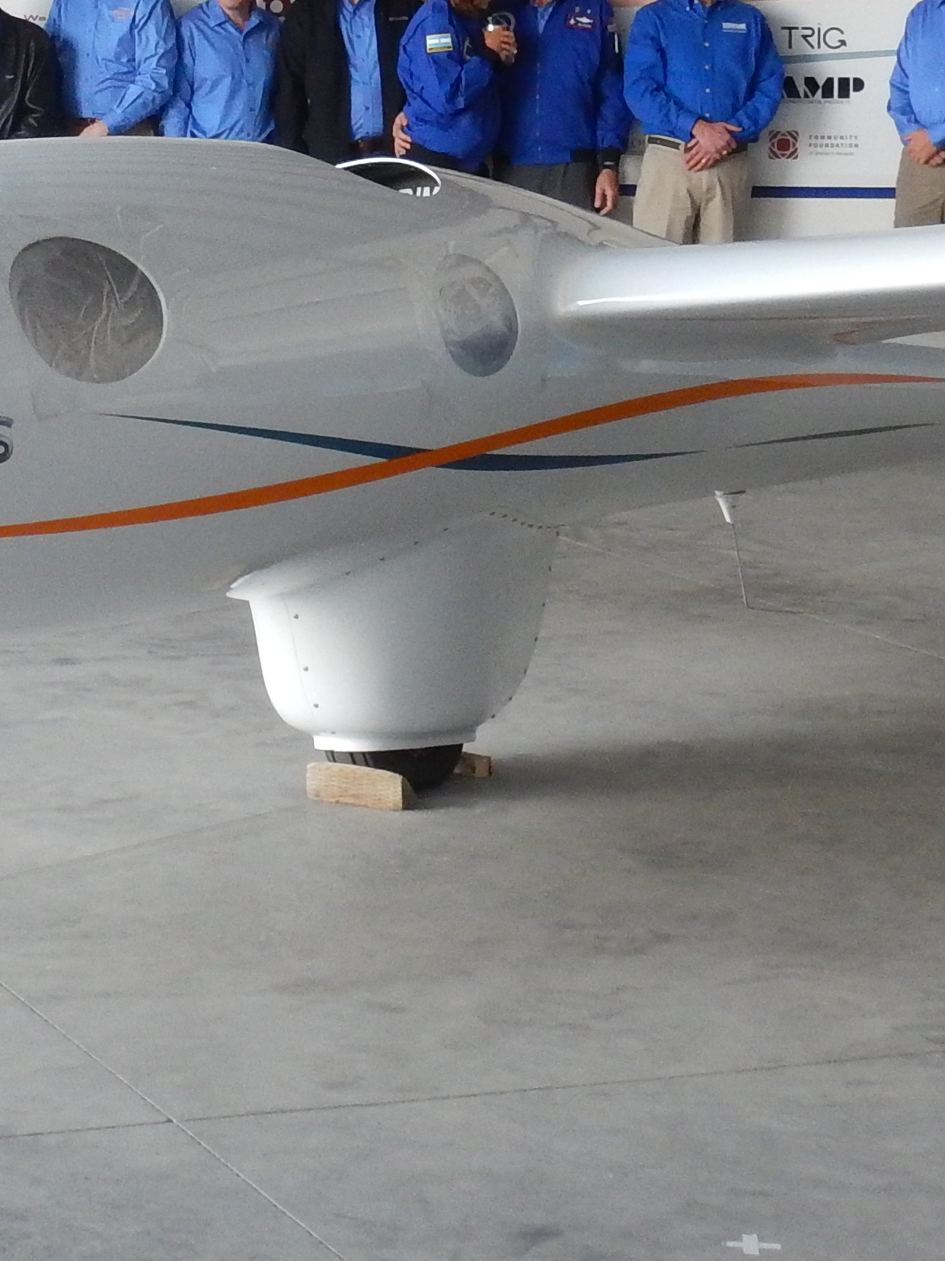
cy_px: 190
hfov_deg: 14.1
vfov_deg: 18.8
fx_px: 3750
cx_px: 3
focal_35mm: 103
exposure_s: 1/100
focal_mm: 6.6
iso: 400
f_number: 4.2
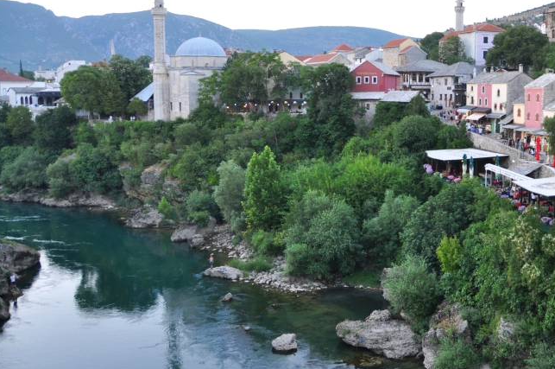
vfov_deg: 31.8
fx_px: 647
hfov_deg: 44.6
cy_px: 188
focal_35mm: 42
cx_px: 428
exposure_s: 1/50
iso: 250
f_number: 3.5
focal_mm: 18
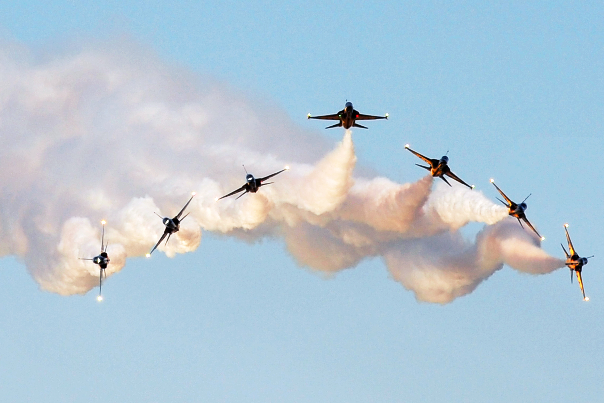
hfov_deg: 10.2
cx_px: 302
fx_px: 3372
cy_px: 202
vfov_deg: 6.8
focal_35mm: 201
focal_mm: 200
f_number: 13
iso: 400
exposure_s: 1/500
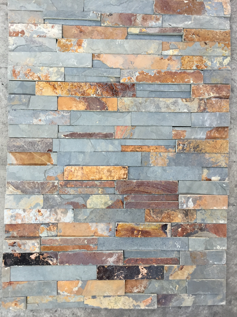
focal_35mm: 29
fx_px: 265
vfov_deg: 61.7
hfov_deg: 48.2
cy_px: 158
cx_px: 118
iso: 64
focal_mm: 4.15
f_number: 2.2
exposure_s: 1/33
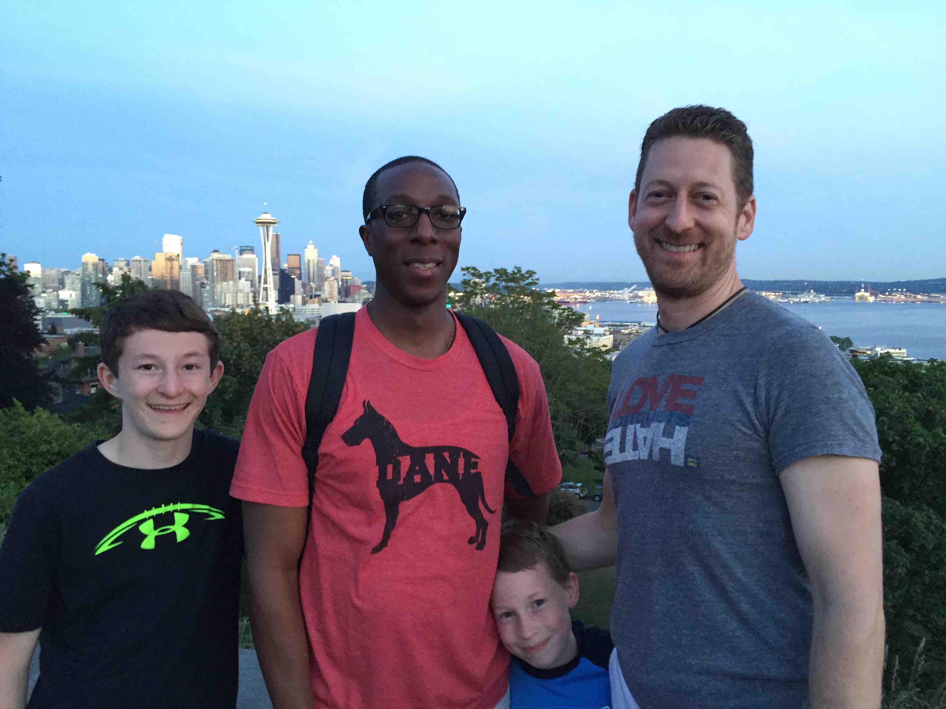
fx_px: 793
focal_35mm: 29
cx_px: 473
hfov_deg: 61.7
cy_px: 354
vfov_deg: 48.2
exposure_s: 1/15
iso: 250
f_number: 2.2
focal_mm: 4.15
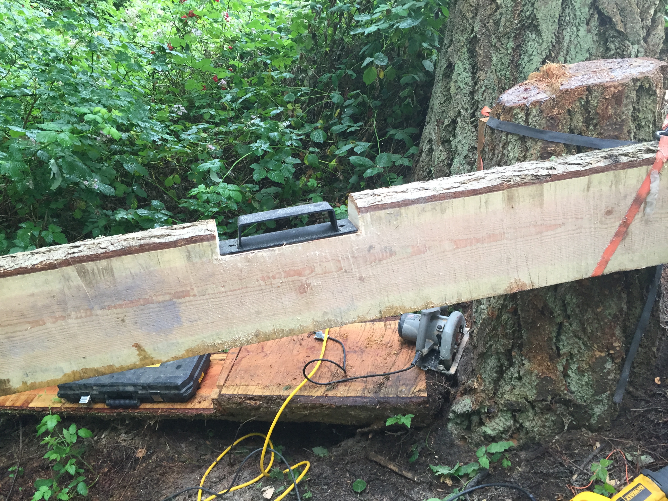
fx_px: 560
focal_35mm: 29
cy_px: 250
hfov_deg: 61.7
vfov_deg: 48.2
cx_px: 334
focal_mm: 4.15
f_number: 2.2
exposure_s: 1/30
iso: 50
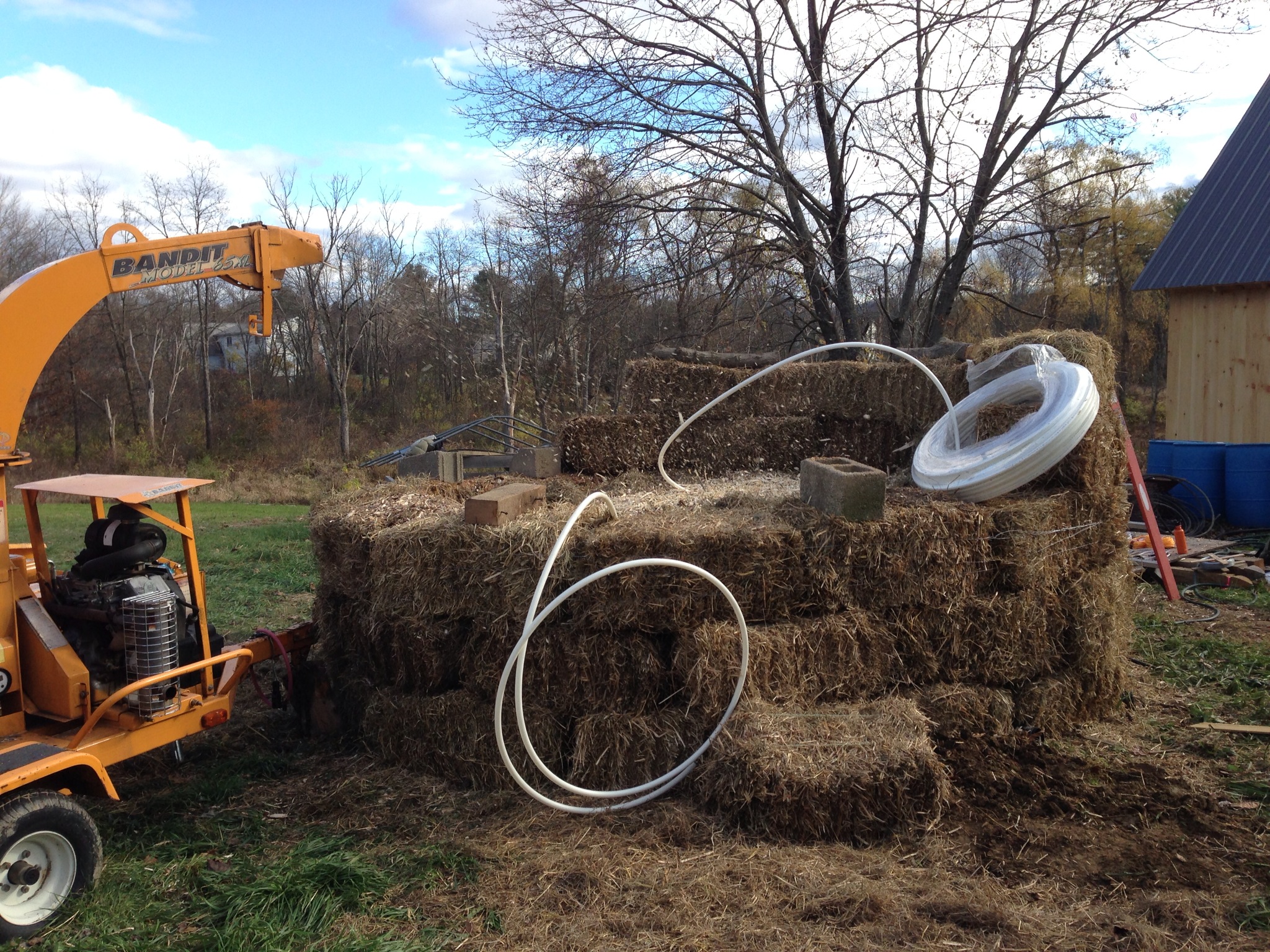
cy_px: 476
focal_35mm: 33
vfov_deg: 42.9
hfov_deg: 55.4
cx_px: 635
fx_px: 1211
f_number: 2.4
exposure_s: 1/565
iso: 50
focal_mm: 4.13
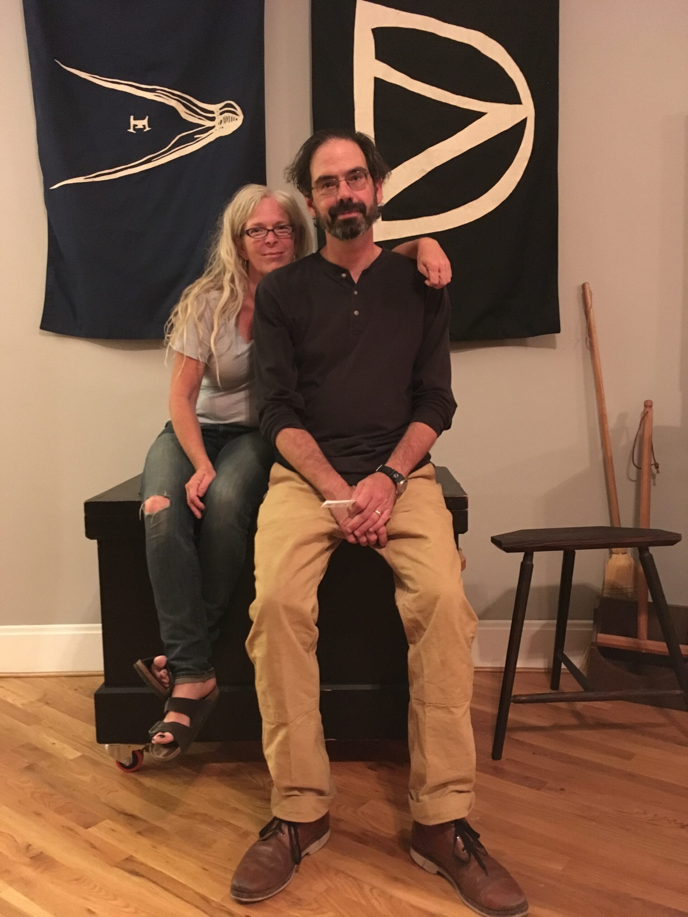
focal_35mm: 29
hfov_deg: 48.2
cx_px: 344
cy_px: 458
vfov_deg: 61.7
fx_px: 769
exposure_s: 1/15
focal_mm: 4.15
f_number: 2.2
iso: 640
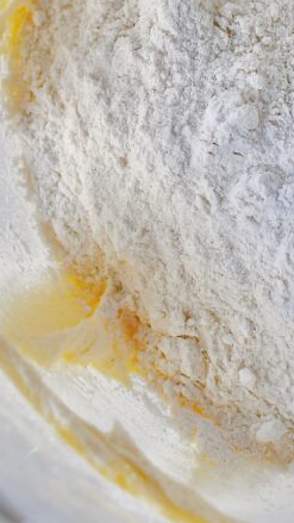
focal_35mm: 143
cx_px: 392
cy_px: 81
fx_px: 1981
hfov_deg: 8.4
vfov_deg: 14.9
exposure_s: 1/160
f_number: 3.5
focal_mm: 35
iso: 400
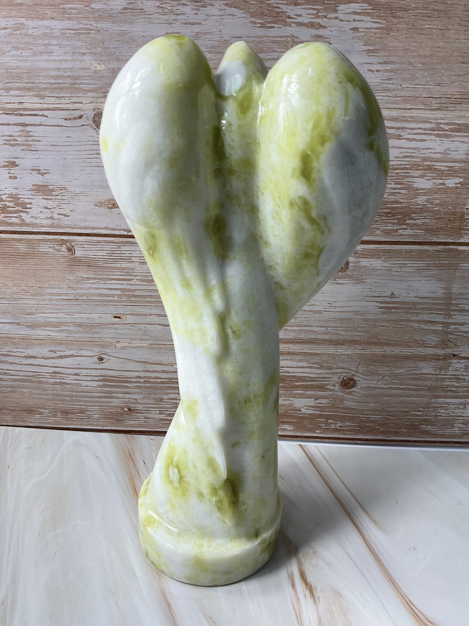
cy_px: 313
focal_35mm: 29
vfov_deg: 61.7
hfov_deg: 48.2
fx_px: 524
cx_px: 234
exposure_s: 1/100
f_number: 1.8
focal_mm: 3
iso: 25
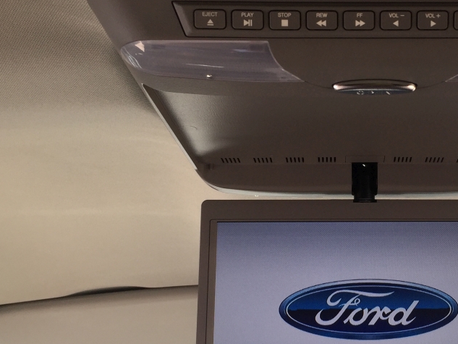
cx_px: 368
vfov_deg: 26.6
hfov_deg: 33.9
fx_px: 728
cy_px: 177
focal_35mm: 55
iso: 32
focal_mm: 4.15
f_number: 2.2
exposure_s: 1/119
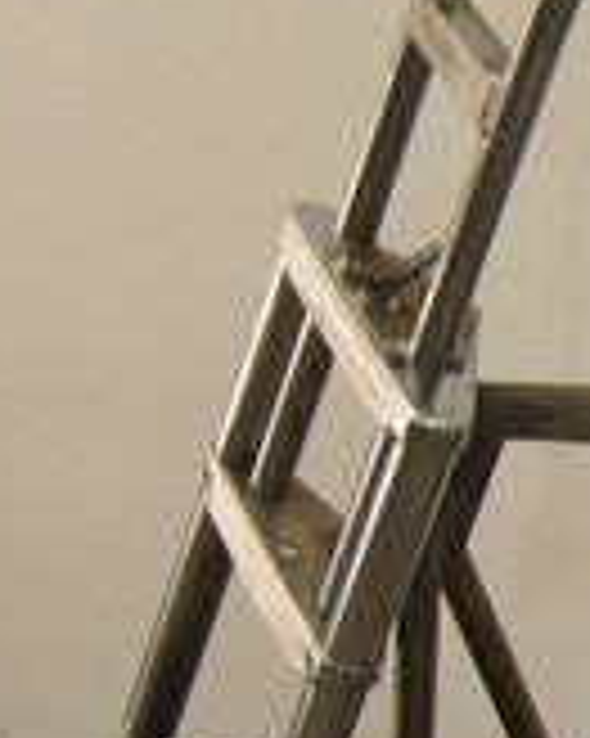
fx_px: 3430
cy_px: 770
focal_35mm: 157
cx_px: 932
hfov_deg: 9.5
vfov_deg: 12.1
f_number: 3.1
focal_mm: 9.2
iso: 133
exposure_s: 1/45
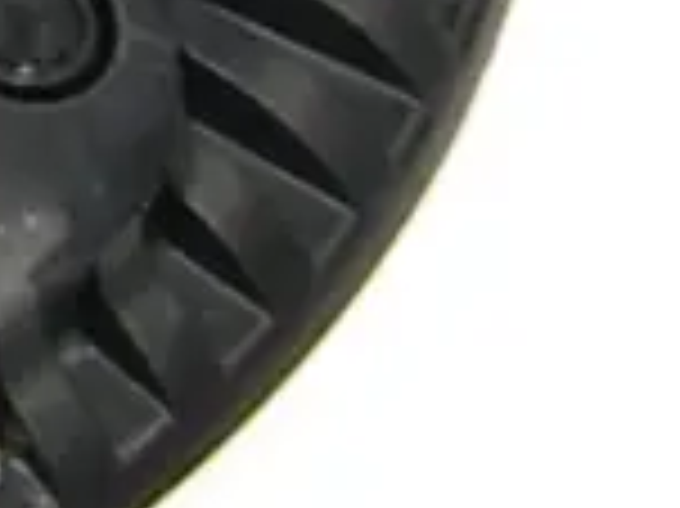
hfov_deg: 10.2
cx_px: -993
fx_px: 3278
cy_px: -292
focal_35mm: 167
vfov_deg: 8.6
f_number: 3.5
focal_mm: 5
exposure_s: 1/157
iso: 720
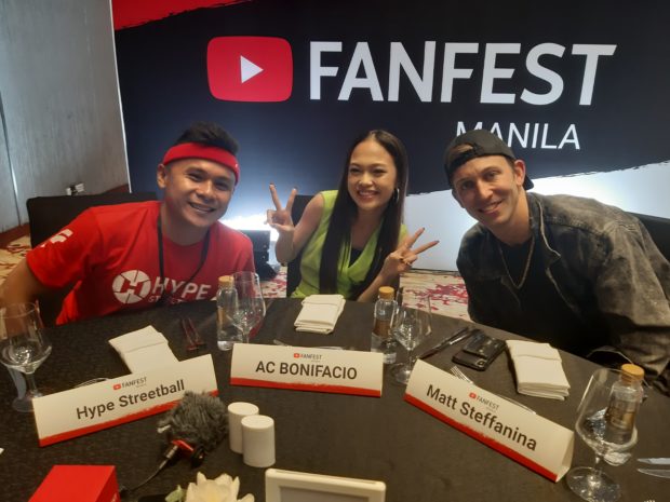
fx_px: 523
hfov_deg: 65.3
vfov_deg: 51.4
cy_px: 251
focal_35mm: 27
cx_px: 335
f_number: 1.7
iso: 320
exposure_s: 1/50
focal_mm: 3.93
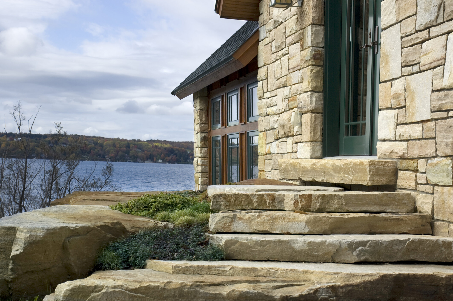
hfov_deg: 35.1
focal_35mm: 57
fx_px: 717
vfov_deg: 23.7
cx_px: 226
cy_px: 150
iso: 200
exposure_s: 1/250
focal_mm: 38
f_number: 8
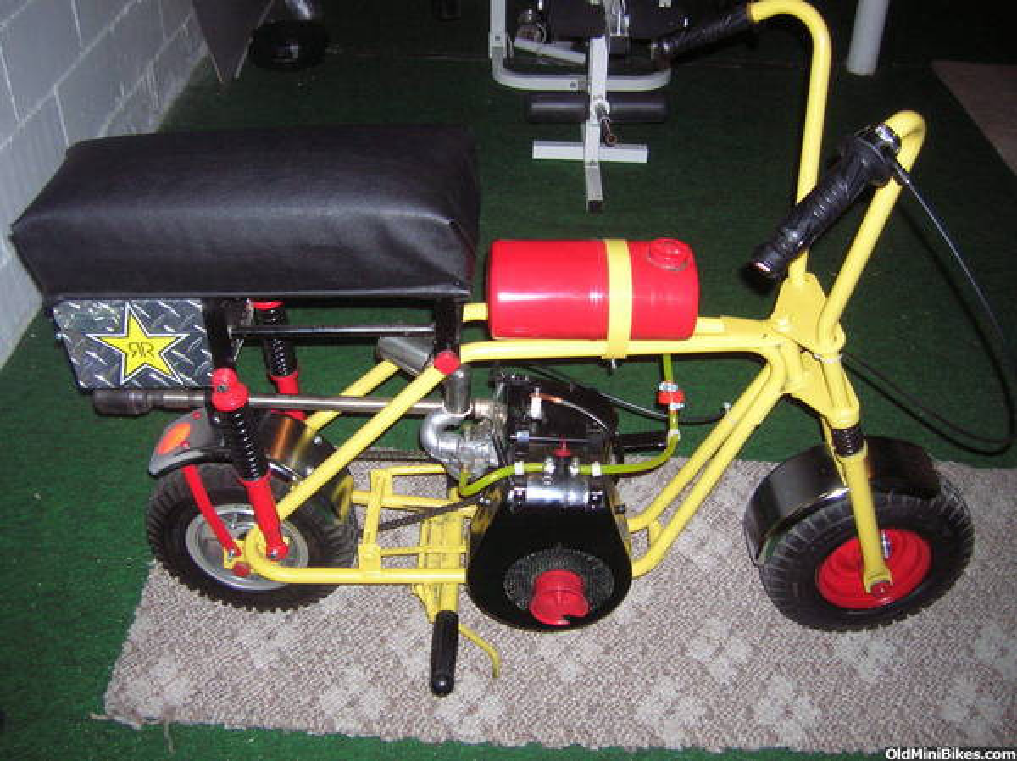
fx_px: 998
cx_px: 508
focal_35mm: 34
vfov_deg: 41.7
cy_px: 380
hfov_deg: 54.0
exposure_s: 1/60.1
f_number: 2.9
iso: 114
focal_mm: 5.7
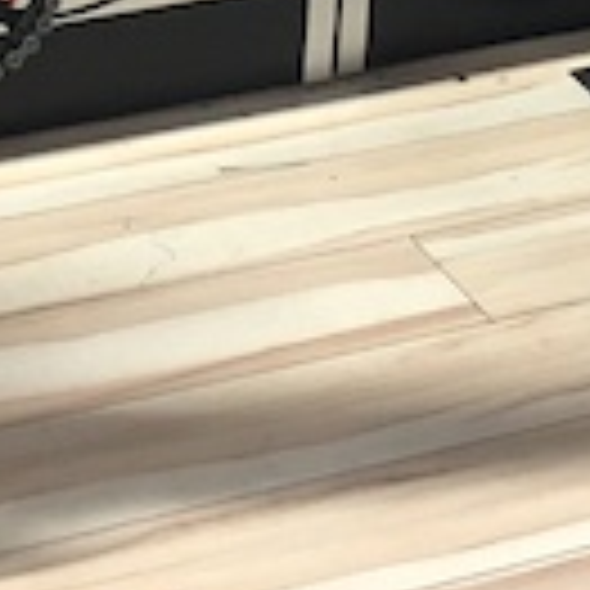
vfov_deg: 10.8
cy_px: -297
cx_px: 243
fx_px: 3008
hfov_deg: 11.2
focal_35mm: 156
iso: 100
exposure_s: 1/30
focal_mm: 4.15
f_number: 2.2
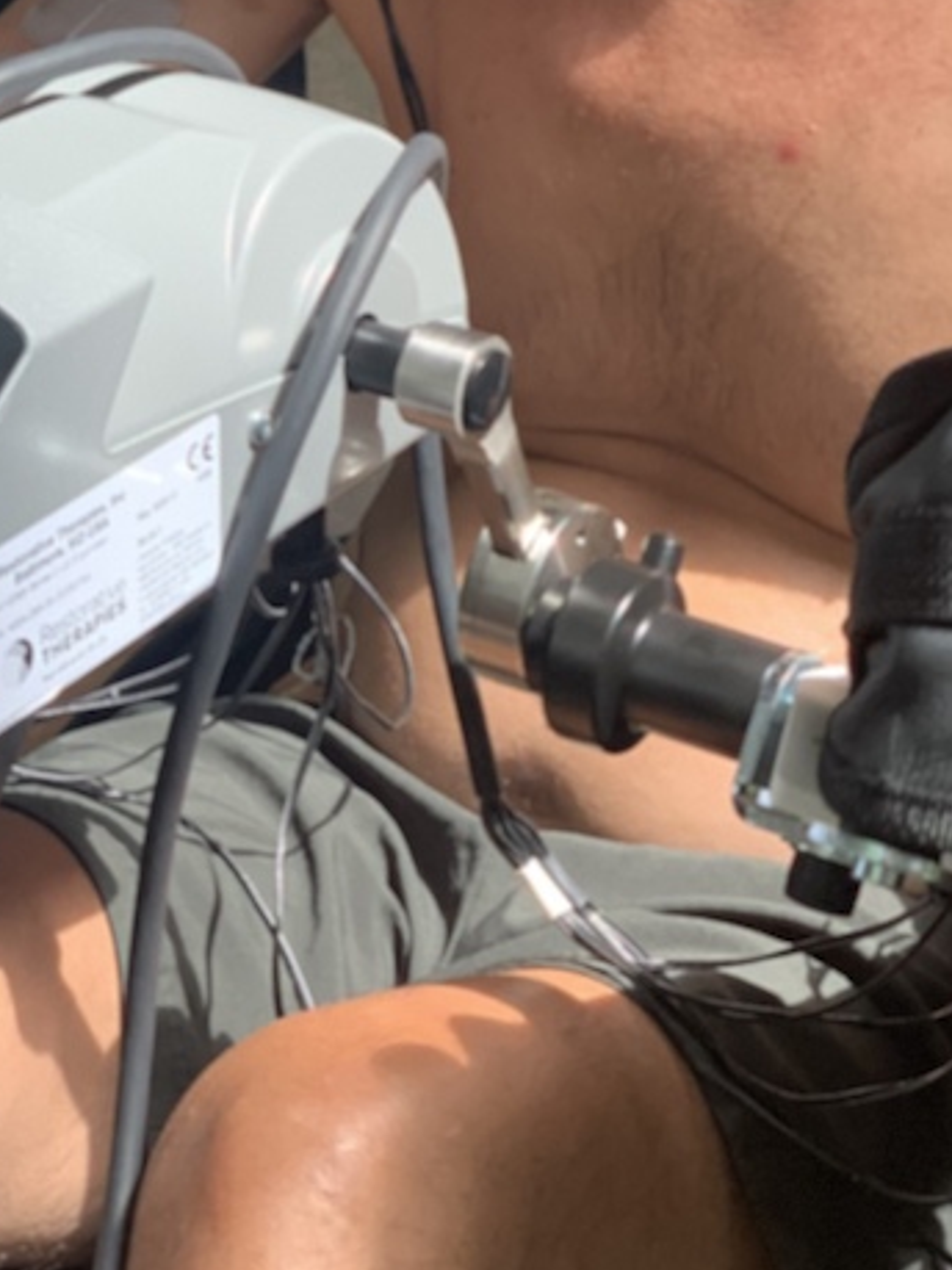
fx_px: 4256
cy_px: -36
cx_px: 711
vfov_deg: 16.6
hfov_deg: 12.7
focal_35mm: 116
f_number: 2.4
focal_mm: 6
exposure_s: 1/122
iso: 64
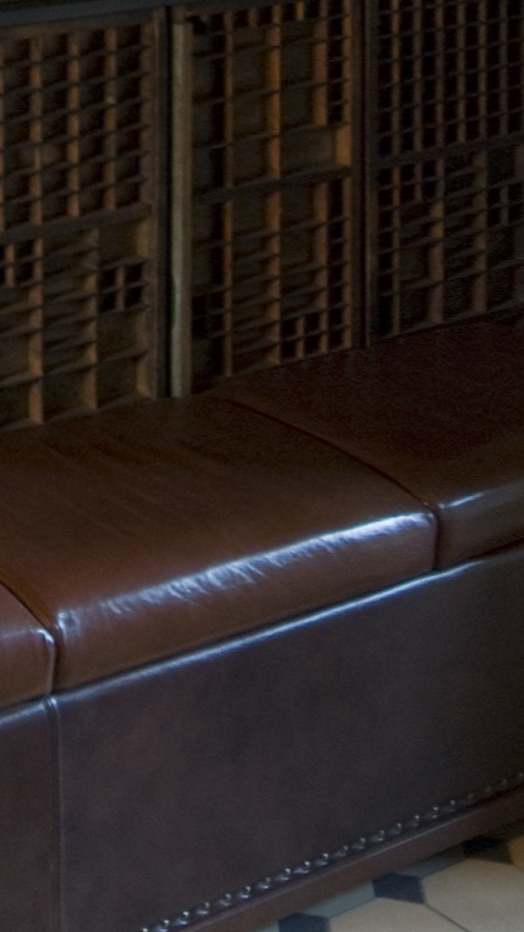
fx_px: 1954
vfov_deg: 23.5
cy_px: -293
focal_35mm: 79
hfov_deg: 13.6
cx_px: -421
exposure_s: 1/10
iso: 200
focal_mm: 11.5
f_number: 5
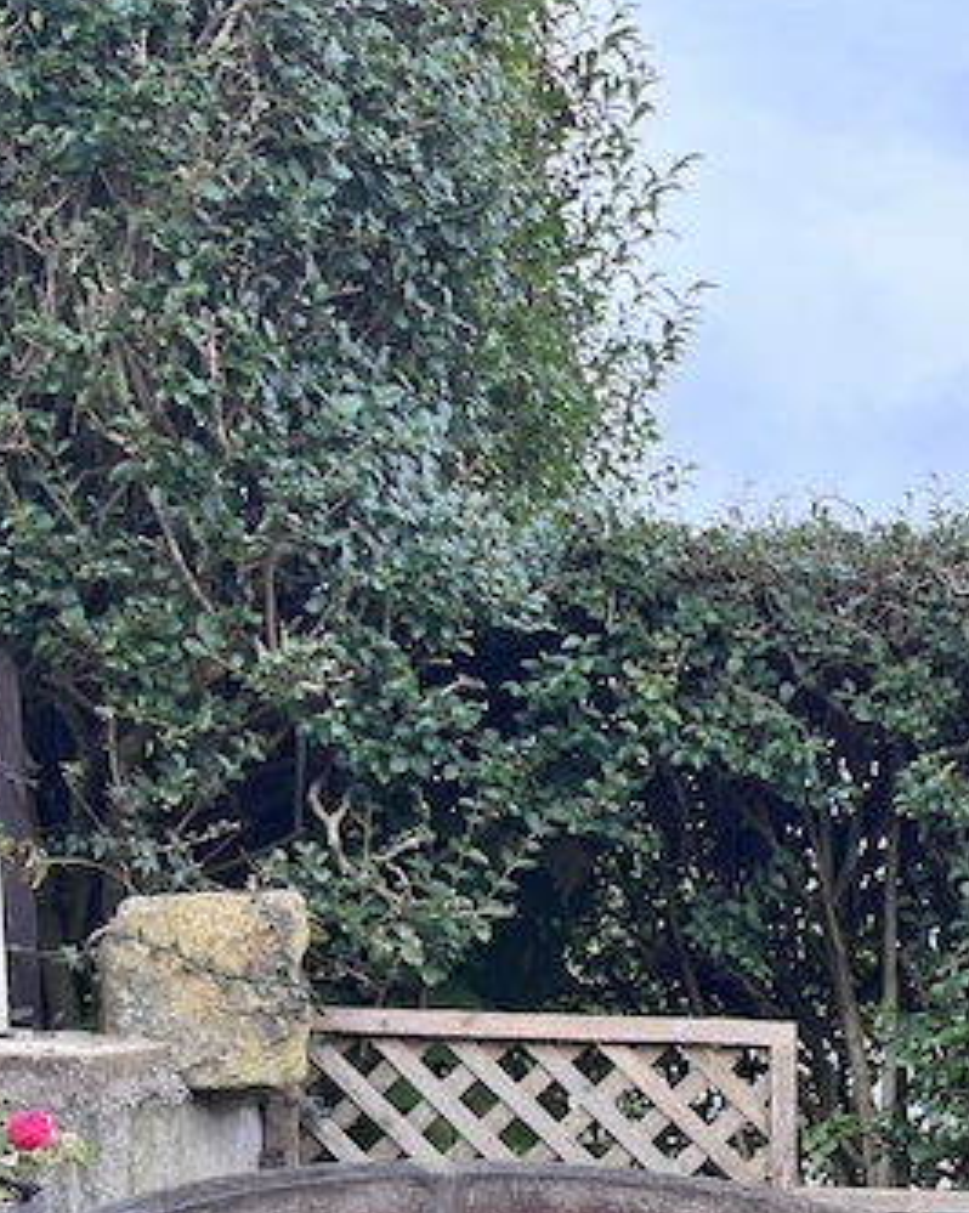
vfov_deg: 27.5
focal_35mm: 61
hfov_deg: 23.6
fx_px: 2189
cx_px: 1035
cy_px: 1432
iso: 50
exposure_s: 1/473
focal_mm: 5.1
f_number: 1.6
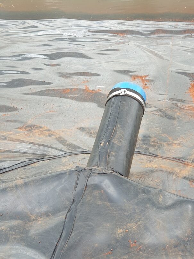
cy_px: 130
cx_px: 97
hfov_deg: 28.0
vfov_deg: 36.8
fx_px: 388
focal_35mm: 52
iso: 100
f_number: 2.4
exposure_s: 1/185
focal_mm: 6
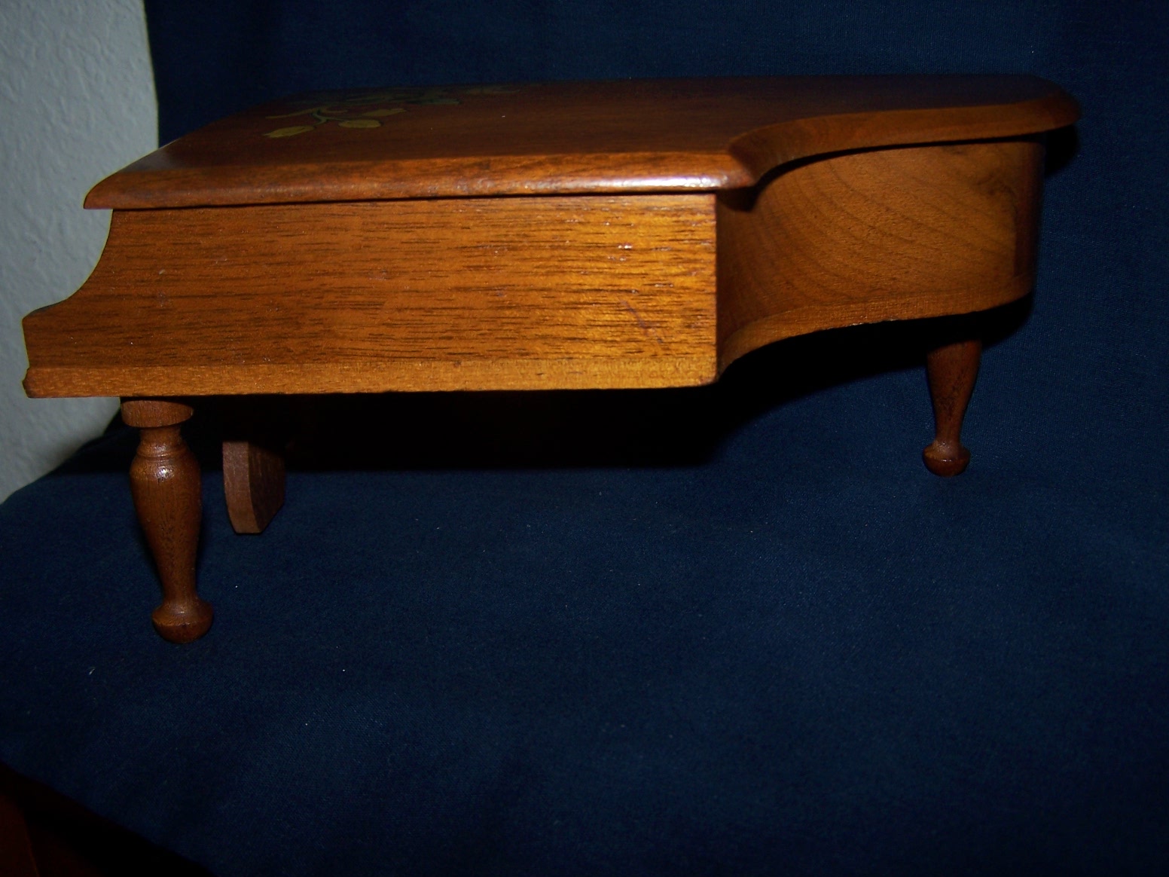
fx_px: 1283
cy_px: 438
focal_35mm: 38
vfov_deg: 37.7
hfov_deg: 49.0
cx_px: 584
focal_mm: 6.3
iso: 80
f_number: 2.8
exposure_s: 1/60
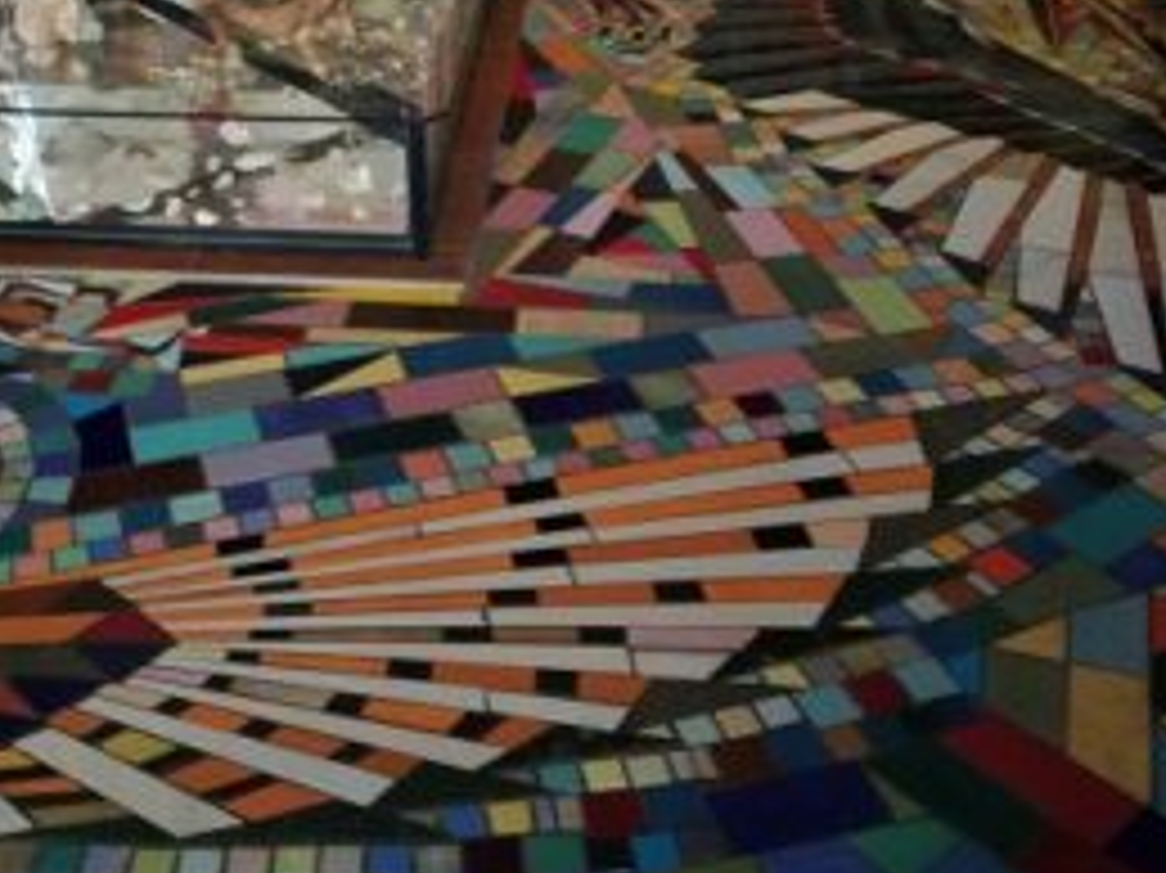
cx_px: 432
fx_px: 1582
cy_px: 194
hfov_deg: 40.2
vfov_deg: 30.2
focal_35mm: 47
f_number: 2
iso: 640
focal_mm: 3.79
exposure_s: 1/16.7
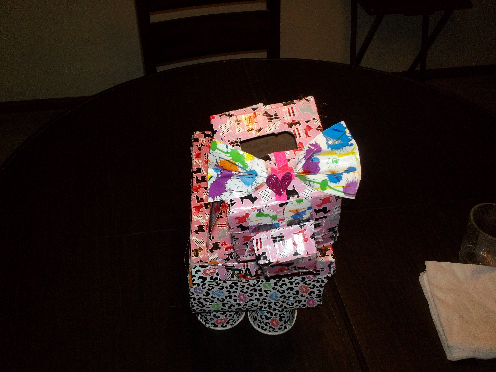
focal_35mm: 38
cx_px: 248
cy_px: 186
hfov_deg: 49.0
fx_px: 544
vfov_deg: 37.7
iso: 160
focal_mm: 6.3
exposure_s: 1/60
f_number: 4.5
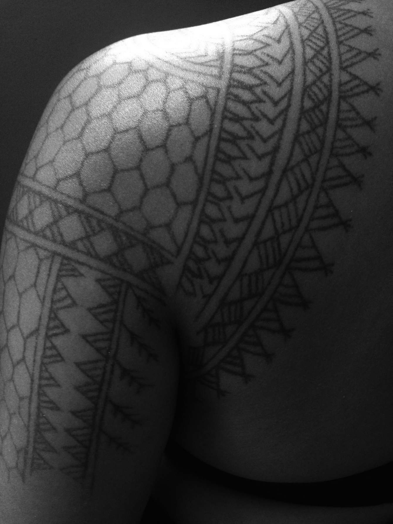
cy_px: 262
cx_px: 196
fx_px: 499
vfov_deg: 55.3
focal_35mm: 33
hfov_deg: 43.0
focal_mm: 4.12
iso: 320
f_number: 2.4
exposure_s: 1/20
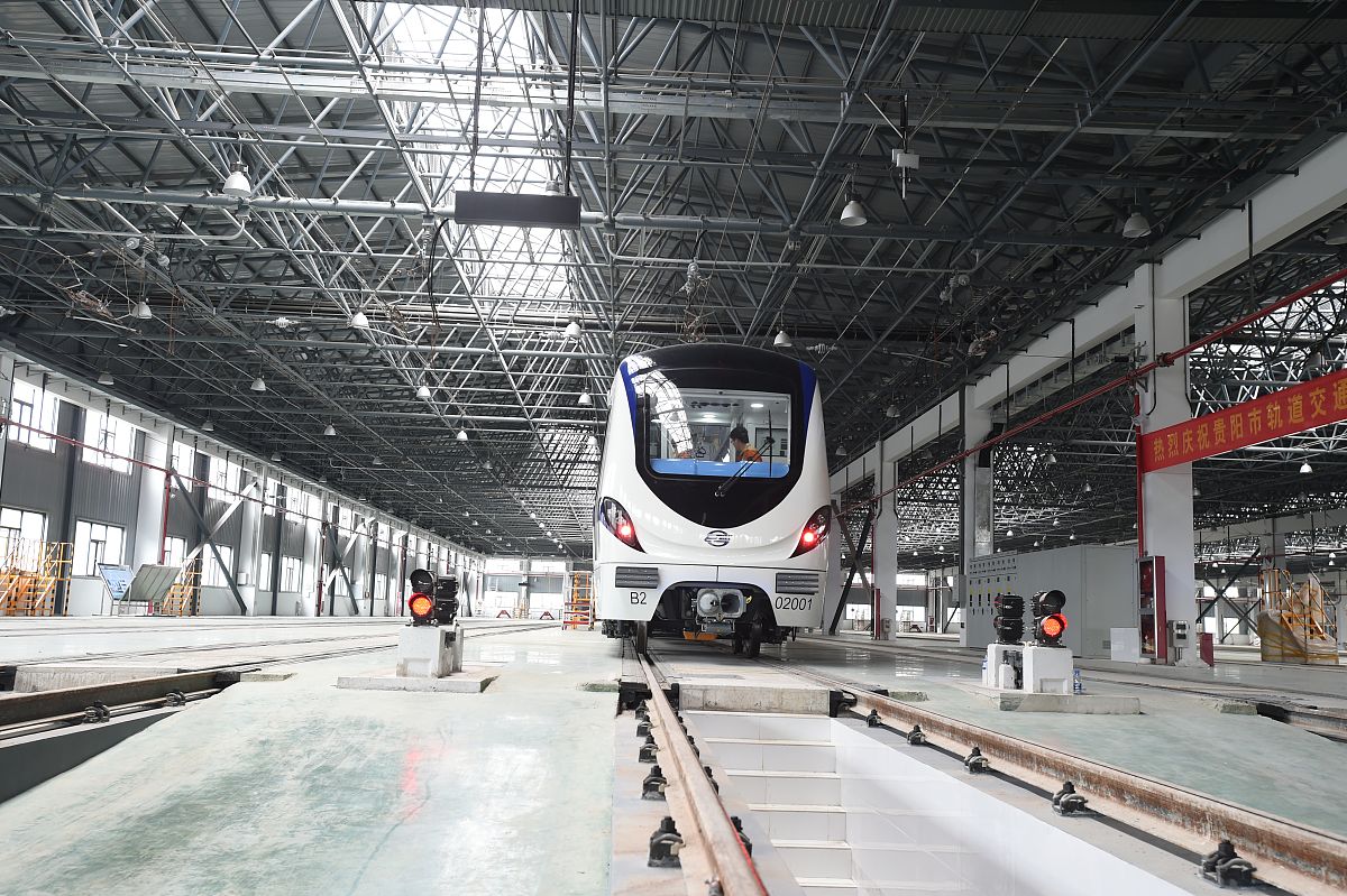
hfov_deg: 54.5
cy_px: 448
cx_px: 674
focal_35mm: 35
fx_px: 1309
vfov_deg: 37.8
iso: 800
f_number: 5
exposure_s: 1/100
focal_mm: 35
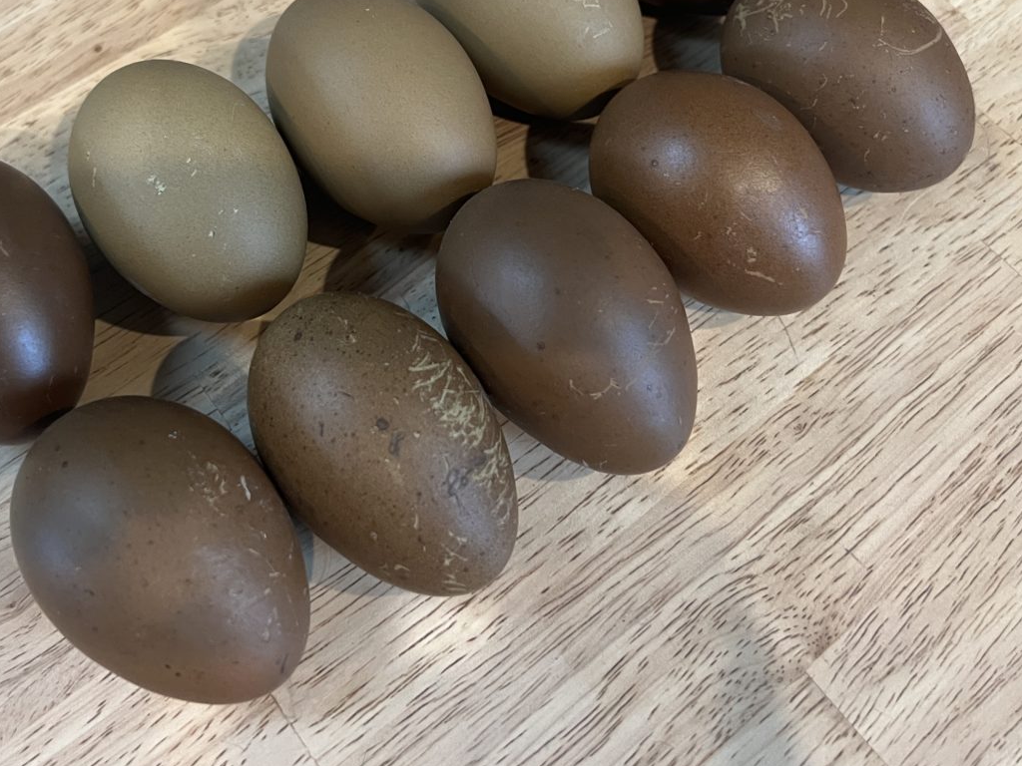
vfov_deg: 36.3
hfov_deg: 47.5
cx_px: 393
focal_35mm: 39
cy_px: 234
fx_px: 1151
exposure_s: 1/60
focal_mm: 5.7
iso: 400
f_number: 1.5
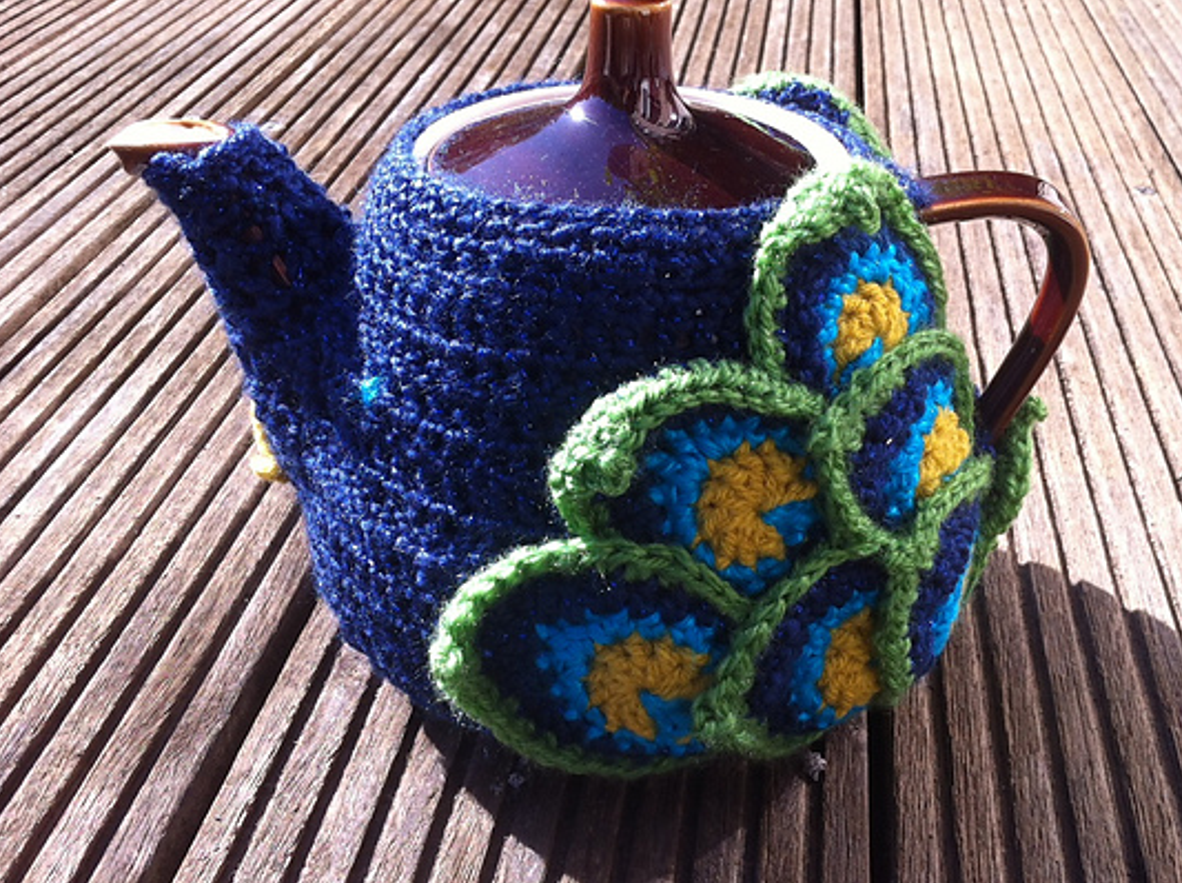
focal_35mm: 42
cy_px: 437
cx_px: 654
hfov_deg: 44.8
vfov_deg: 34.3
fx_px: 1432
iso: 80
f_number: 2.8
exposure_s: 1/457
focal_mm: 3.85
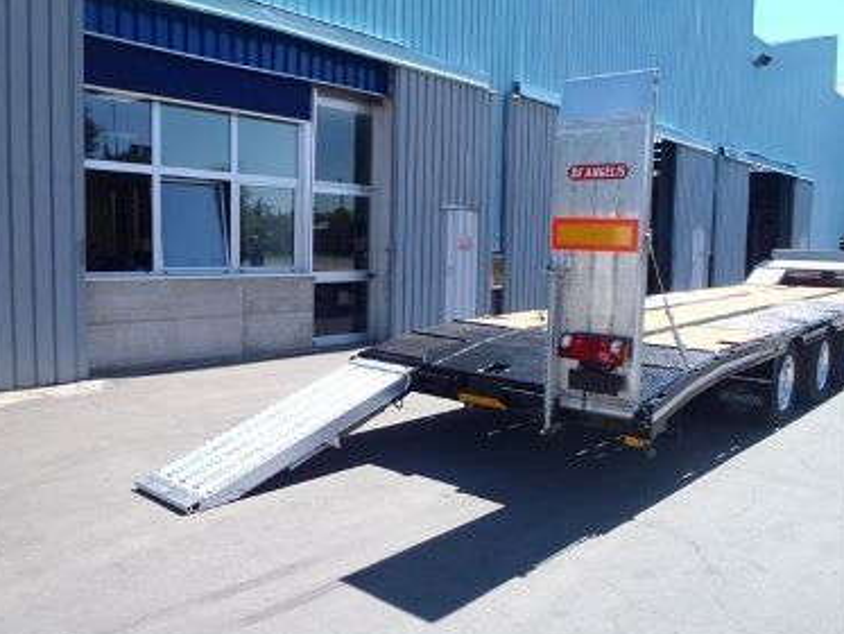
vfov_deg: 46.8
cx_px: 403
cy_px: 319
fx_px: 732
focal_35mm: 30
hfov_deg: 59.9
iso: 125
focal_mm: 5
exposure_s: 1/60
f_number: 10
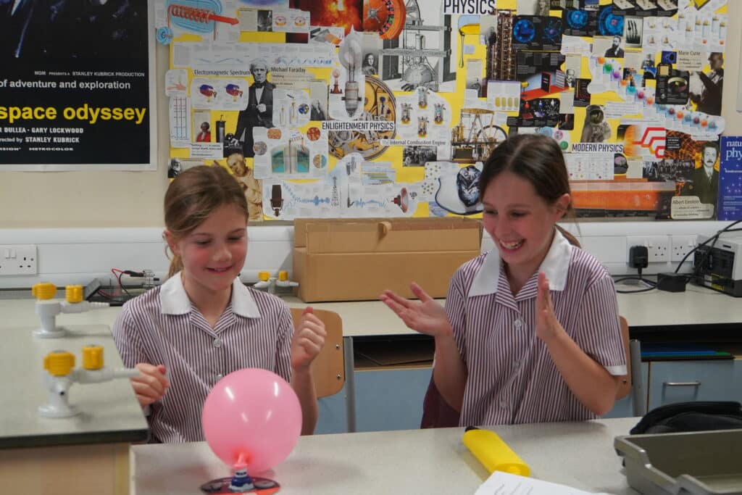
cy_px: 248
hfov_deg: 31.4
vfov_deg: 21.2
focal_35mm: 64
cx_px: 371
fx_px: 1319
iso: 2500
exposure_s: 1/160
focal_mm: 43
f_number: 5
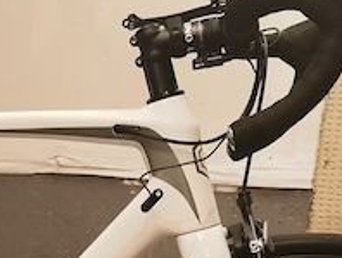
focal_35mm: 109
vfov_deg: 13.0
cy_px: 358
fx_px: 1078
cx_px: -12
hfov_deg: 17.5
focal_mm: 5.56
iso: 500
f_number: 1.6
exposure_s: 1/40
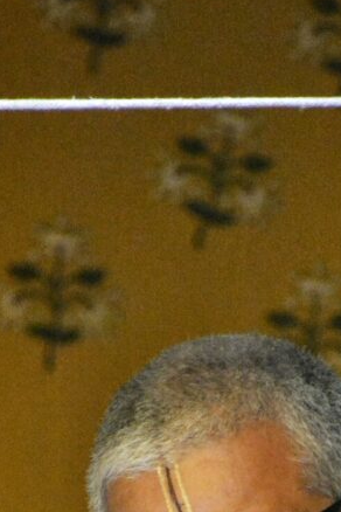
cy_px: 756
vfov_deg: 1.8
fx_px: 16452
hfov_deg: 1.2
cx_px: 201
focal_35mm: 1158
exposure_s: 1/60
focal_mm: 220
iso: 5000
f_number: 5.6
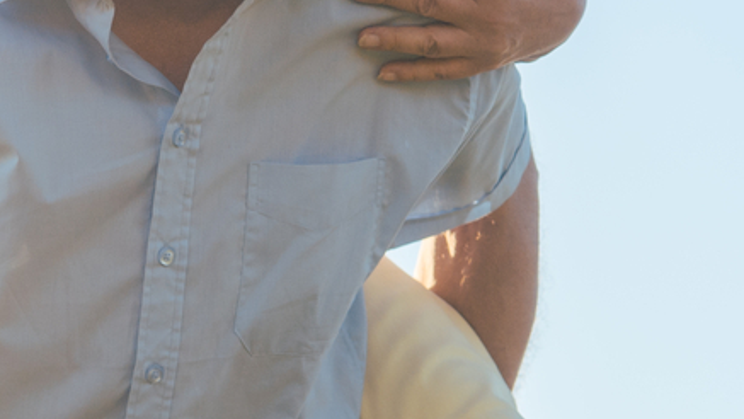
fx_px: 3315
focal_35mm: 168
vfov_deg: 7.2
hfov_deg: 12.8
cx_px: 271
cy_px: 288
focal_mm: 35
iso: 160
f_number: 4
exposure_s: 1/800
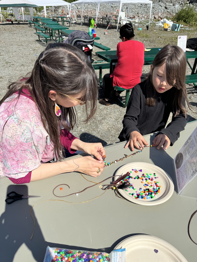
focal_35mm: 24
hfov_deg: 56.8
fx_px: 182
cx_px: 98
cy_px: 131
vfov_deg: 71.6
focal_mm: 6.76
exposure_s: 1/4608
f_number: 1.78
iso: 80
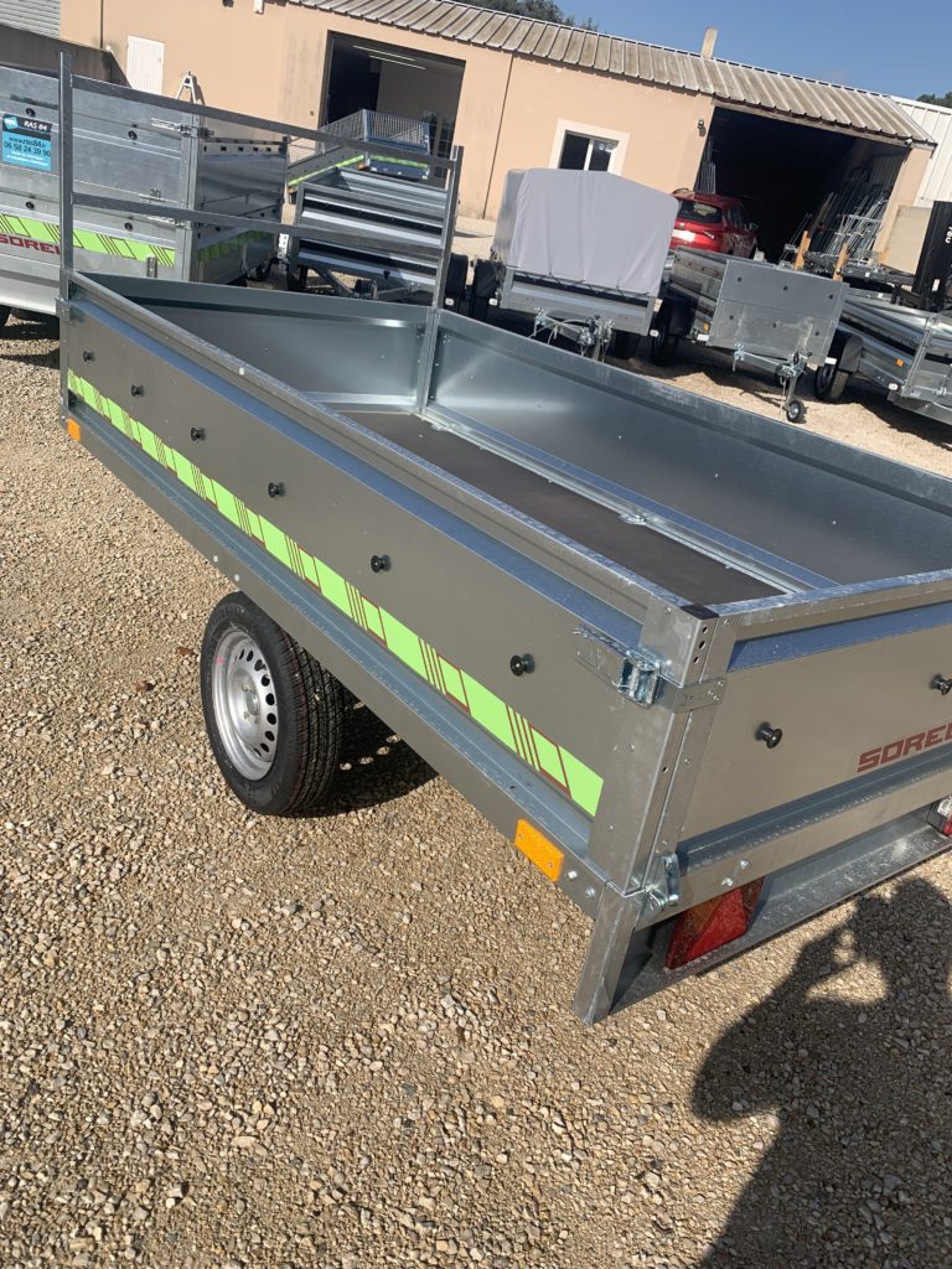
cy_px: 634
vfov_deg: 67.3
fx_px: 953
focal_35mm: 26
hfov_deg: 53.1
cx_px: 476
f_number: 1.8
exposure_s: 1/2681
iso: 25
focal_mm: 4.25
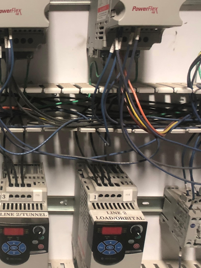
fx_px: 418
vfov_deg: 35.5
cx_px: 14
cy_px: 126
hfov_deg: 26.0
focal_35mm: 54
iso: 64
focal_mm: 4
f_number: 1.8
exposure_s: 1/15
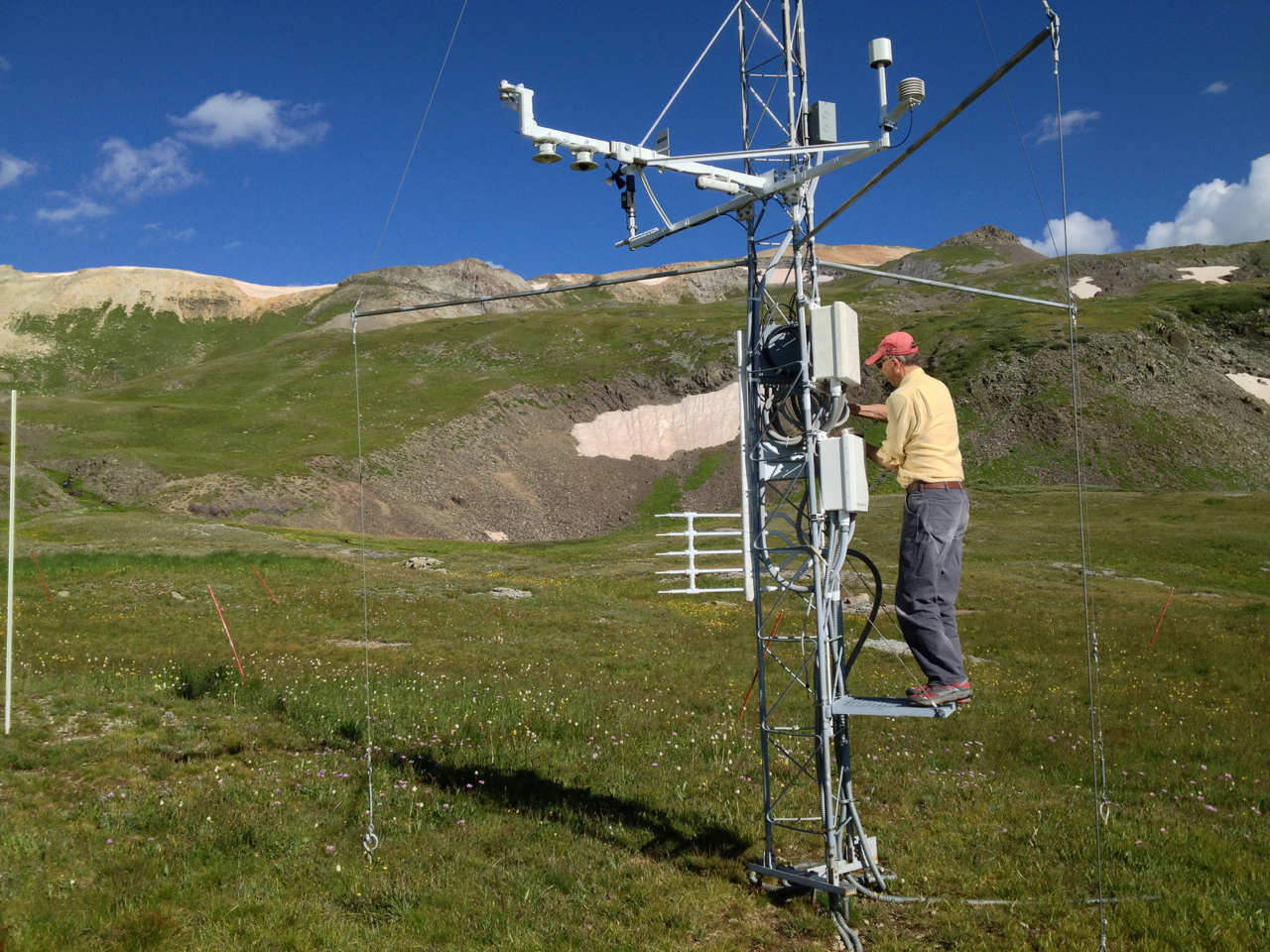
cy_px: 476
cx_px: 635
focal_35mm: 35
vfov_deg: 40.7
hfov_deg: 52.6
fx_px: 1284
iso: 50
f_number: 2.4
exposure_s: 1/1416
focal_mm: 4.28
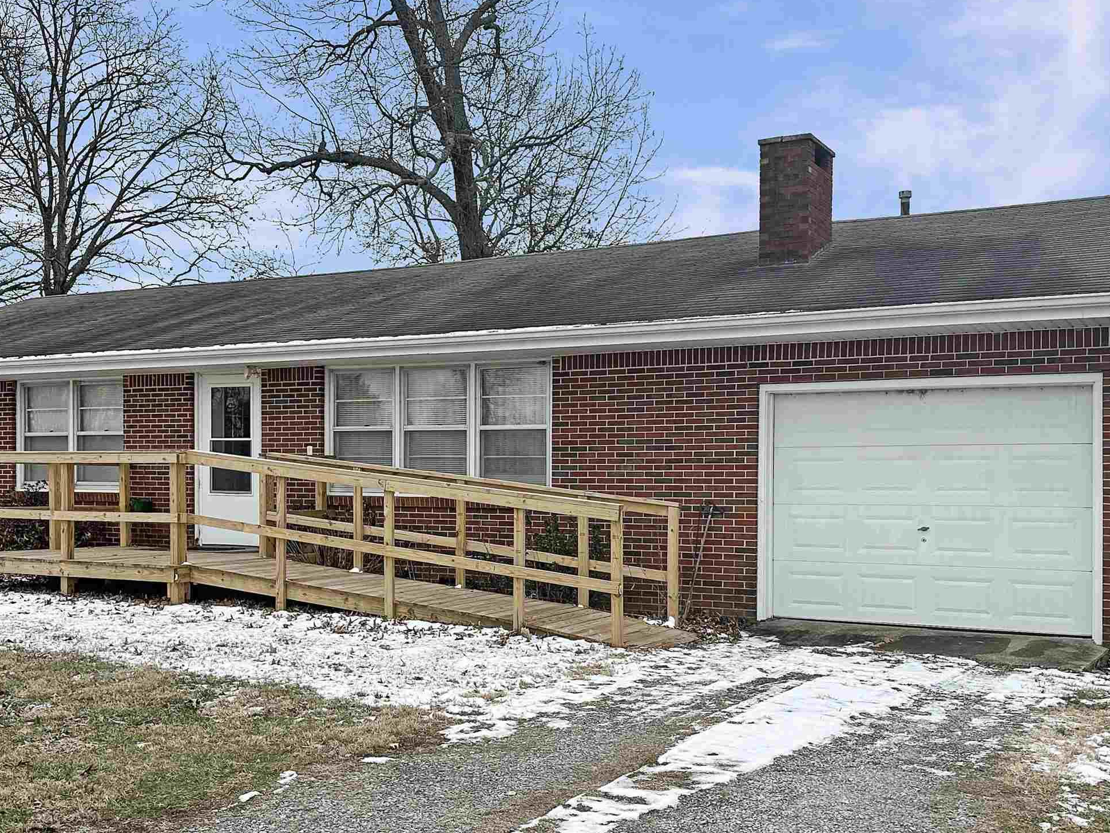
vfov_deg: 37.0
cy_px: 598
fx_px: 1219
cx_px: 500
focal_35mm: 38
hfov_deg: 48.9
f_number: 1.78
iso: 80
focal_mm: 6.86
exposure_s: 1/1393
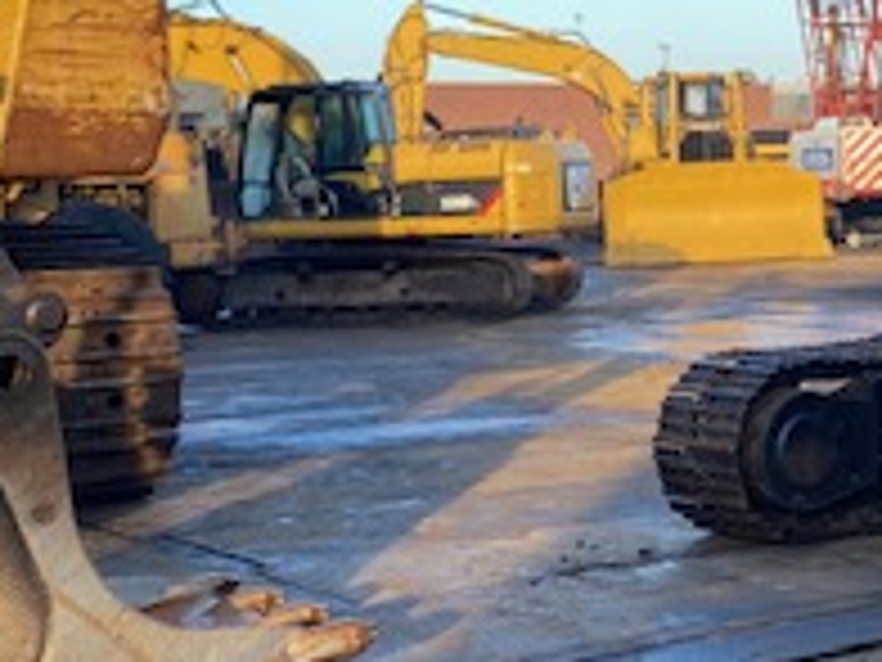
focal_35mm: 85
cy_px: 99
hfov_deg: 22.6
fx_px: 2166
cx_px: 729
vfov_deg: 17.2
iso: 32
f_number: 1.8
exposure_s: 1/194
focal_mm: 4.25
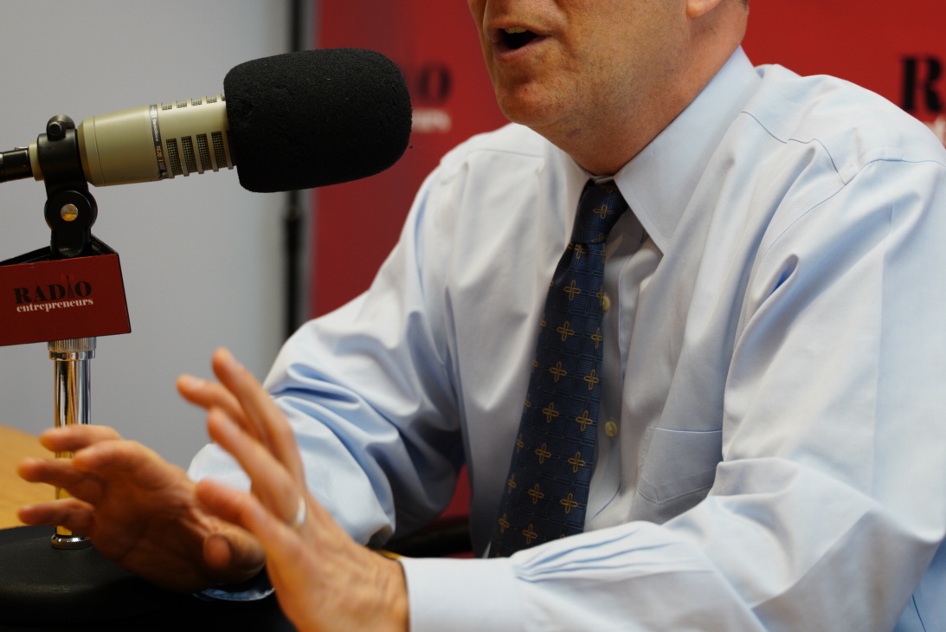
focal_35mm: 71
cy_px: 197
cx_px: 443
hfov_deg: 28.4
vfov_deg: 19.1
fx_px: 1867
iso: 320
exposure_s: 1/100
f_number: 2.8
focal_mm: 48
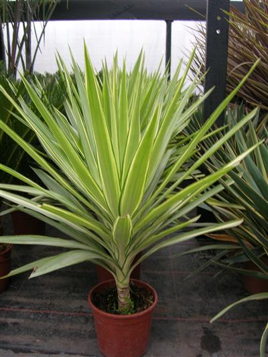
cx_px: 134
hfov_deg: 41.8
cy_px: 178
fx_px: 351
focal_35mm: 34
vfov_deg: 53.9
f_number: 2.9
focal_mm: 5.7
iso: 50
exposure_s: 1/24.6
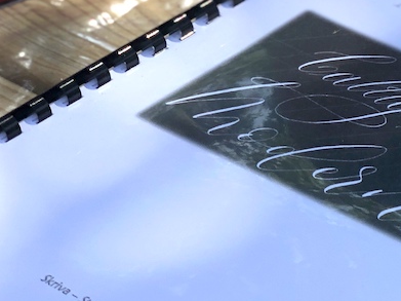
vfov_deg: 9.2
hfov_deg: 11.7
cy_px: 115
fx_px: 1864
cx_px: 604
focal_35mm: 161
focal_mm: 6
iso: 16
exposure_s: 1/716
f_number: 2.4
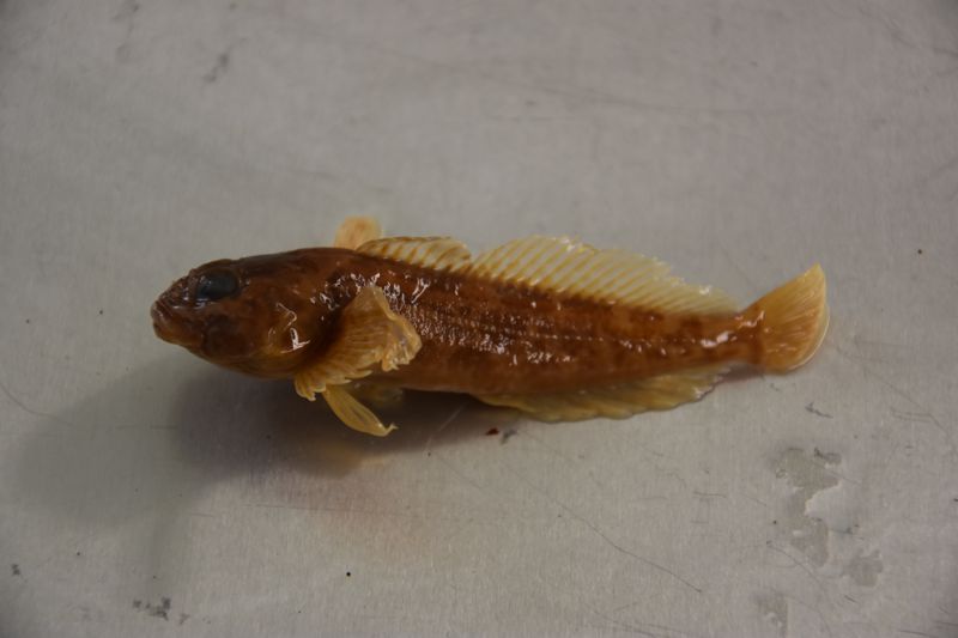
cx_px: 479
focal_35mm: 147
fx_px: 3911
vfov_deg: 9.3
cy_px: 319
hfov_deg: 14.0
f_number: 5.6
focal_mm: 98
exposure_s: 1/60
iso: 800
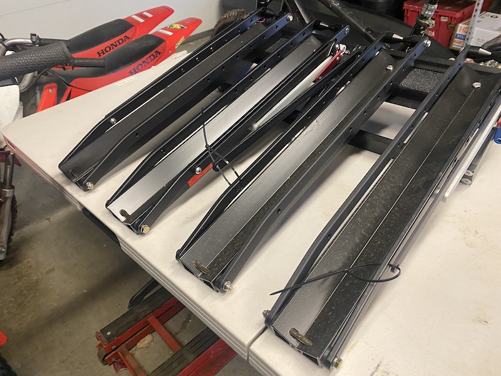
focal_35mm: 26
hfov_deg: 67.3
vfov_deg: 53.1
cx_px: 250
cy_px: 188
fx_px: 376
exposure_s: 1/60
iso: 400
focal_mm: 4.25
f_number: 1.8
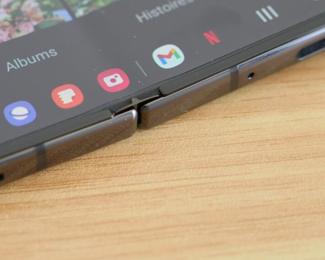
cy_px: 89
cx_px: 72
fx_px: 962
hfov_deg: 19.0
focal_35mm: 100
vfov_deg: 15.4
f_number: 2.8
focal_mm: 24
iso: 250
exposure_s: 1/60
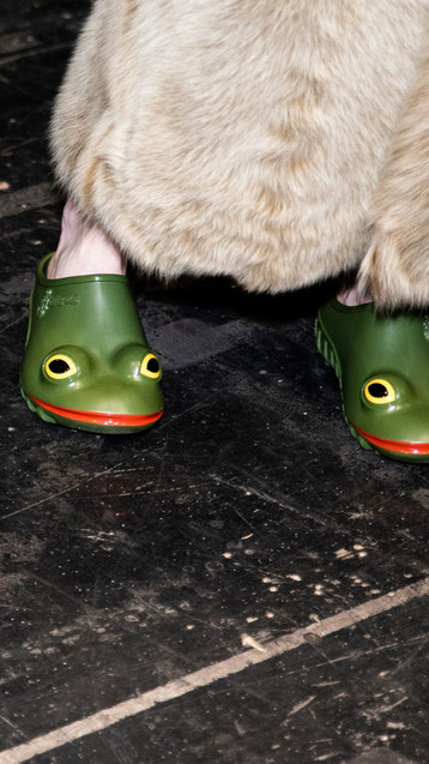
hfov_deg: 8.7
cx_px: -96
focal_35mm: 138
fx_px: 2793
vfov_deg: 15.6
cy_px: 363
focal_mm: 70
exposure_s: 1/200
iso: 1000
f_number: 3.2
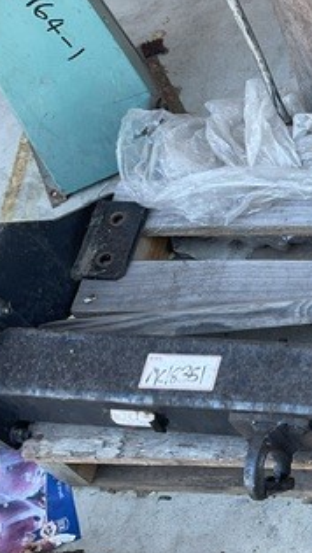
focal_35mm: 64
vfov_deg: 32.7
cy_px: 346
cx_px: 479
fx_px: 940
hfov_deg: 16.9
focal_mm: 3
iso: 40
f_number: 1.8
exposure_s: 1/120
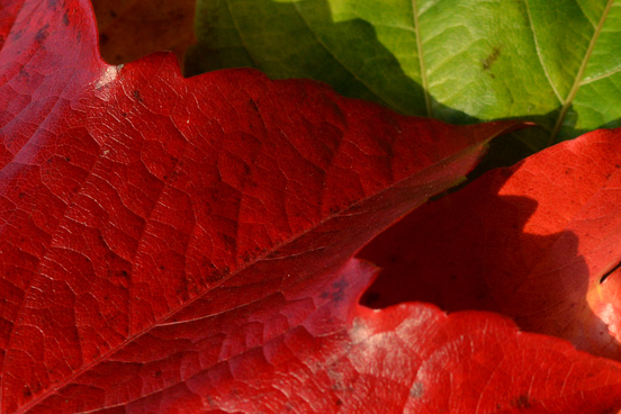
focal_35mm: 308
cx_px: 493
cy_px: 263
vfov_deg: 4.5
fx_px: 5313
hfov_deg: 6.7
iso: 400
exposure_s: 1/800
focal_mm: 105
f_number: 6.3
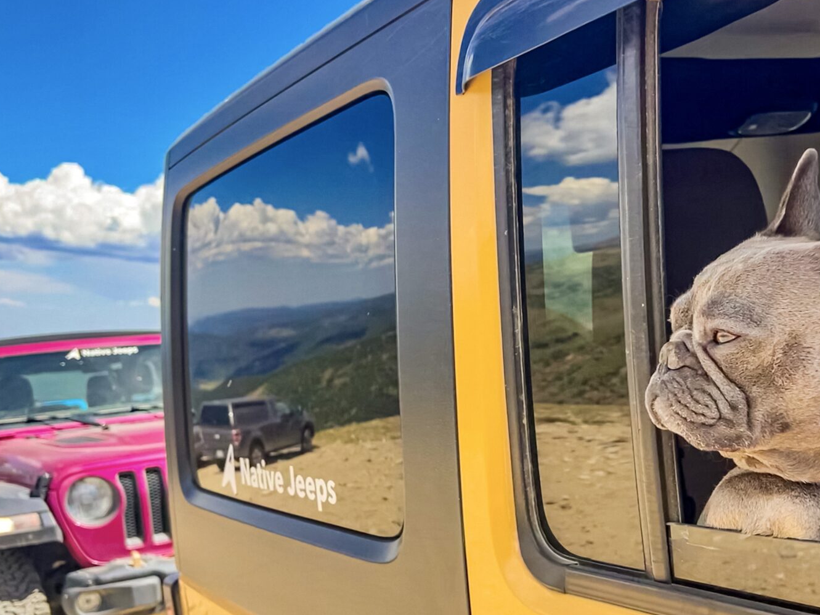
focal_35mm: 40
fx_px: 947
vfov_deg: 35.8
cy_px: 379
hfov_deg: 46.4
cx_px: 513
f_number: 1.5
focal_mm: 5.7
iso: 50
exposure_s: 1/1600
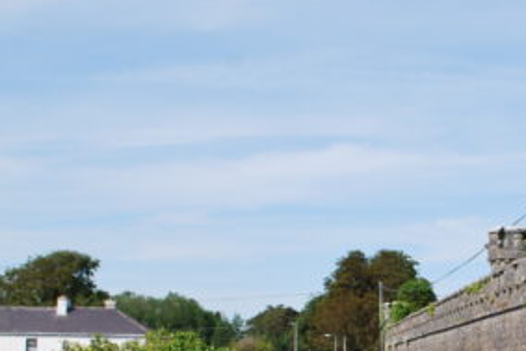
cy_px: 273
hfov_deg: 25.9
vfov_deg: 17.8
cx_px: 465
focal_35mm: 76
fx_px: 1111
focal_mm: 24
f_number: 8
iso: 100
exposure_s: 1/250
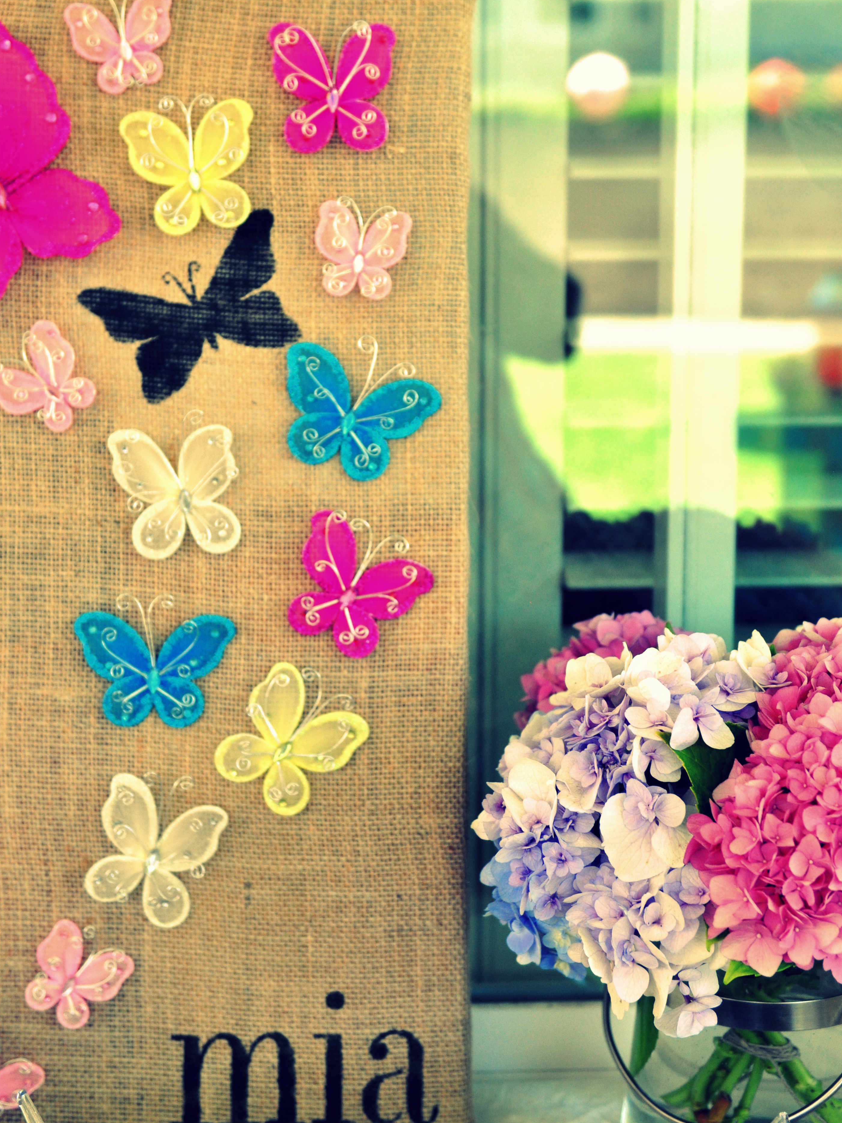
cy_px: 533
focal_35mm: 56
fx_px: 1816
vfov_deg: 34.3
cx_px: 422
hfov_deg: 26.1
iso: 800
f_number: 2.8
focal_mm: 34
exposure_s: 1/640
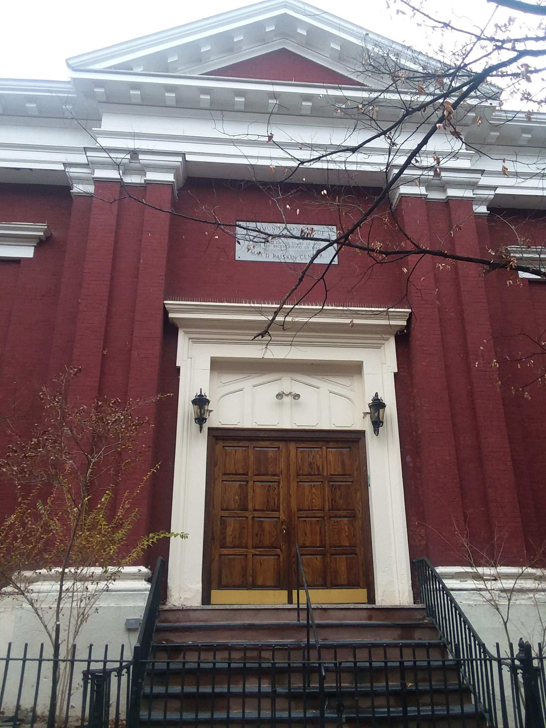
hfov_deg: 48.2
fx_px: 610
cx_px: 273
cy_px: 364
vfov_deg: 61.7
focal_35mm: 29
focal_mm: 2.47
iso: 50
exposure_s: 1/120
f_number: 1.9
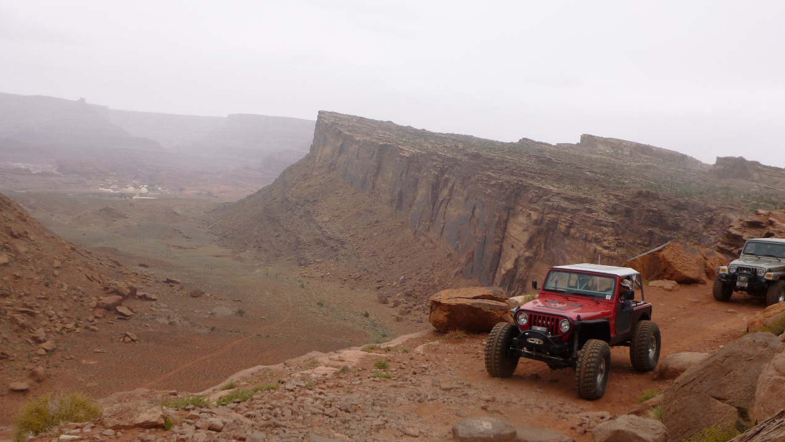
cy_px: 254
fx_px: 687
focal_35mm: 33
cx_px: 391
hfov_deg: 59.5
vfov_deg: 35.6
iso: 100
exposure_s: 1/500
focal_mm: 5.4
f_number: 3.4
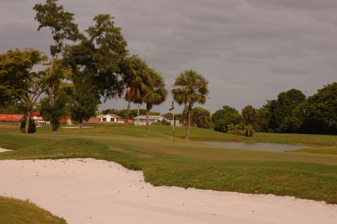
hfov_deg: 24.6
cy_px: 112
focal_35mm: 82
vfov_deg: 16.5
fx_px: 772
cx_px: 168
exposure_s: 1/125
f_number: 16
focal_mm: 55
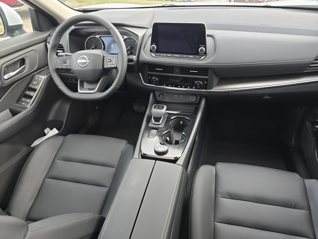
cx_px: 159
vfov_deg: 58.9
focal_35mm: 23
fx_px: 211
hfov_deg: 73.9
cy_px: 120
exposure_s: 1/180
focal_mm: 6.3
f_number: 1.7
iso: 100
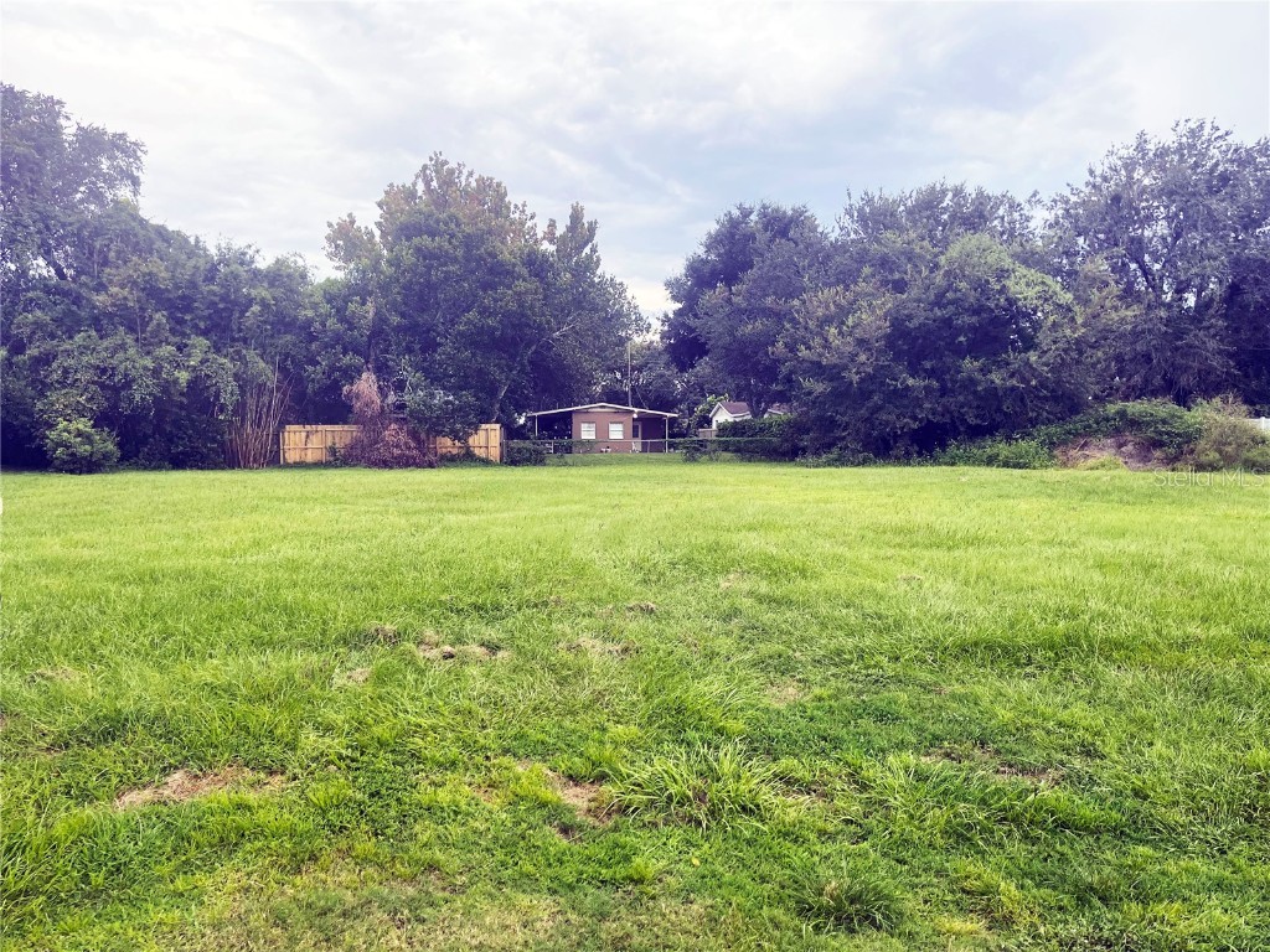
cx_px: 635
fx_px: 954
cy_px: 476
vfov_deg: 53.1
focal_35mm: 26
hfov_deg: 67.3
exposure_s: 1/391
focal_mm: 5.1
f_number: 1.6
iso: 32
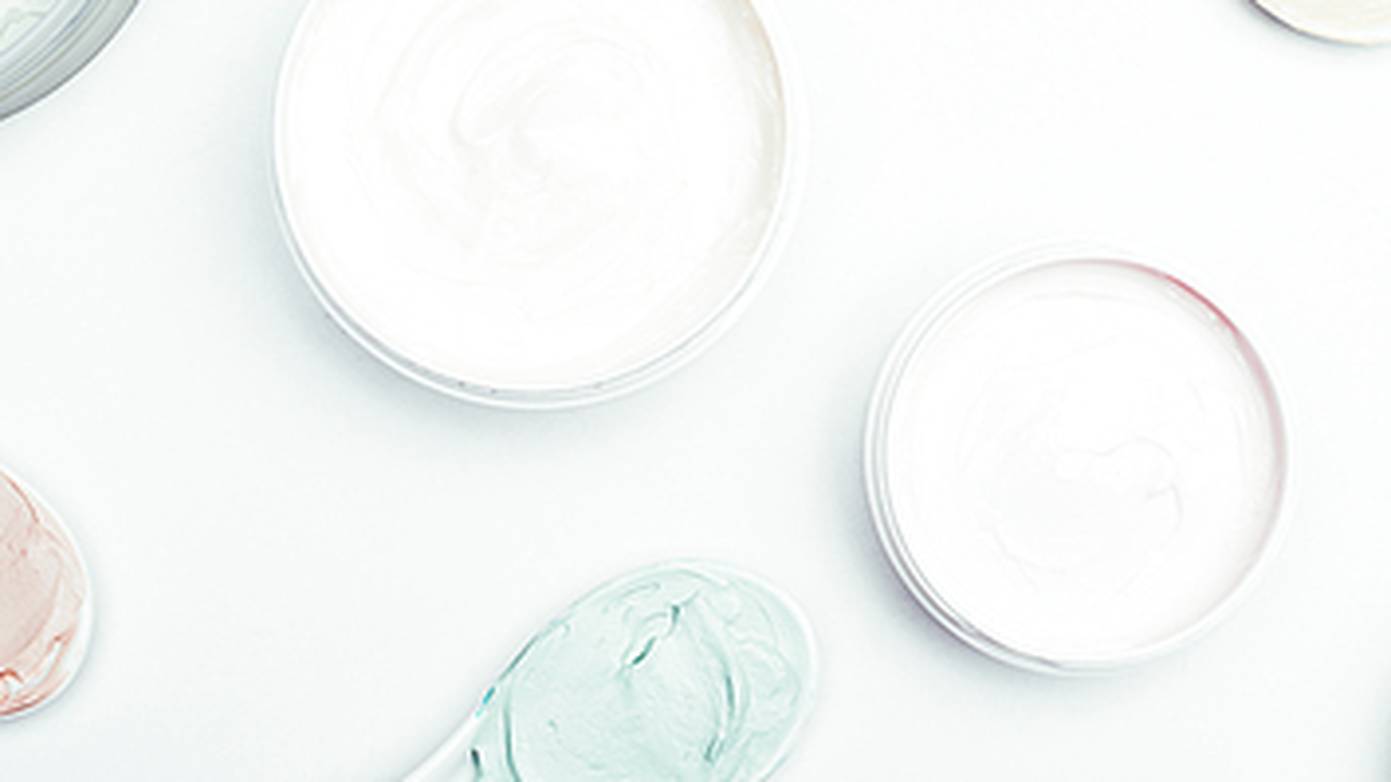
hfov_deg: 28.6
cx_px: 727
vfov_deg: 16.3
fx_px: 2729
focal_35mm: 74
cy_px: 291
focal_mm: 50
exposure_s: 1/160
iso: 100
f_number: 10
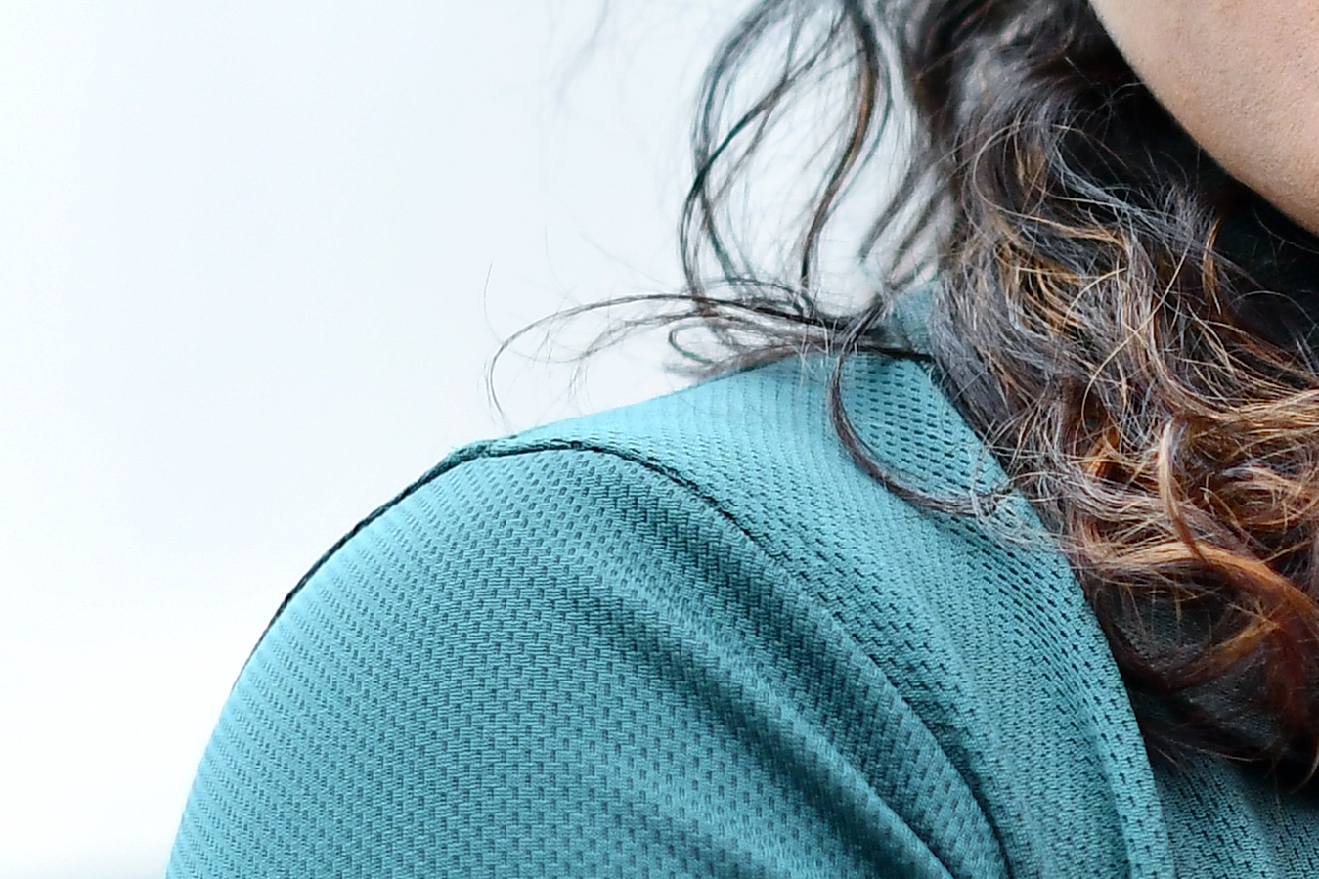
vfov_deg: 4.5
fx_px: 11209
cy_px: 718
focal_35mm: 306
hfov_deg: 6.6
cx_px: 2248
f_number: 2.5
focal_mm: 50
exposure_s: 1/2000
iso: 320
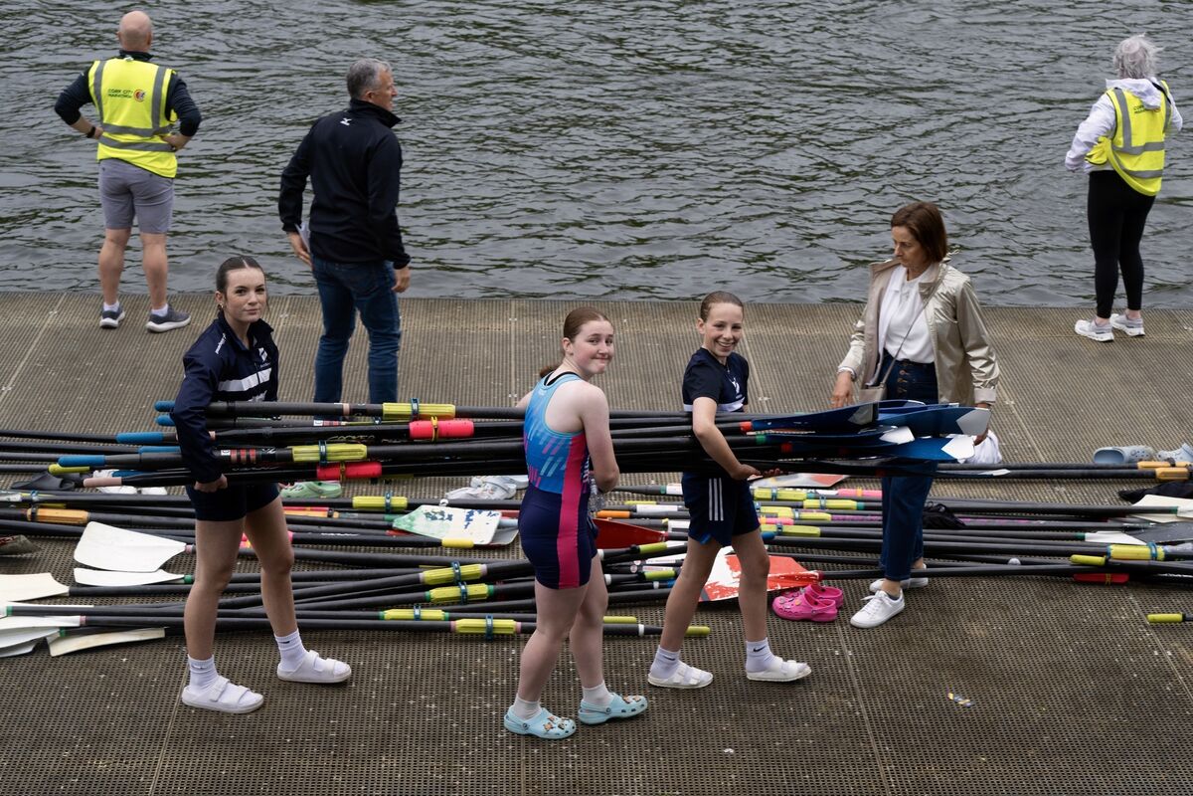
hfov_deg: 28.8
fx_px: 2320
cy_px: 398
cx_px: 596
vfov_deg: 19.5
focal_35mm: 70
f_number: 7.1
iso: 320
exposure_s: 1/160
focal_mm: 70
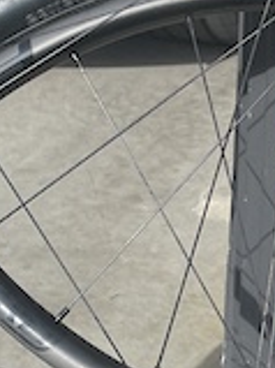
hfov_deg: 11.1
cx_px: 333
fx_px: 1389
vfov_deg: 15.1
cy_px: 192
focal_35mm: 131
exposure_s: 1/1825
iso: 32
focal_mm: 4.2
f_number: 1.6
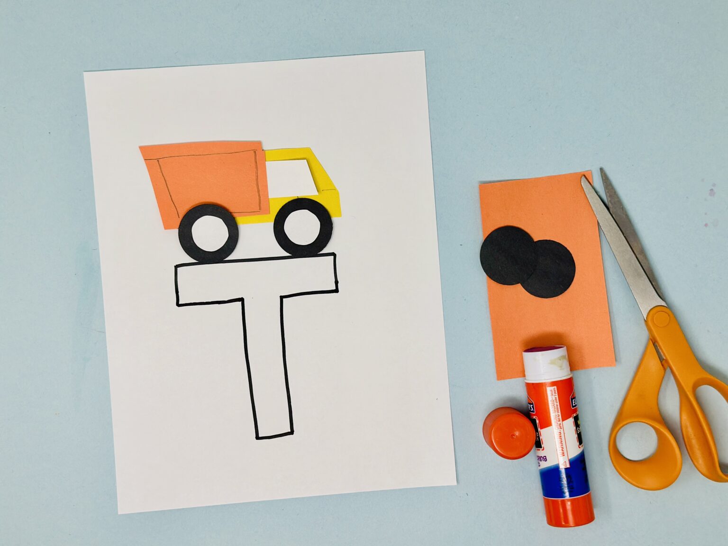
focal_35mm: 48
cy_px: 273
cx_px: 364
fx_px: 1009
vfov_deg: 30.3
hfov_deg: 39.7
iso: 80
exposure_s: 1/527
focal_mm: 6.86
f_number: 1.78
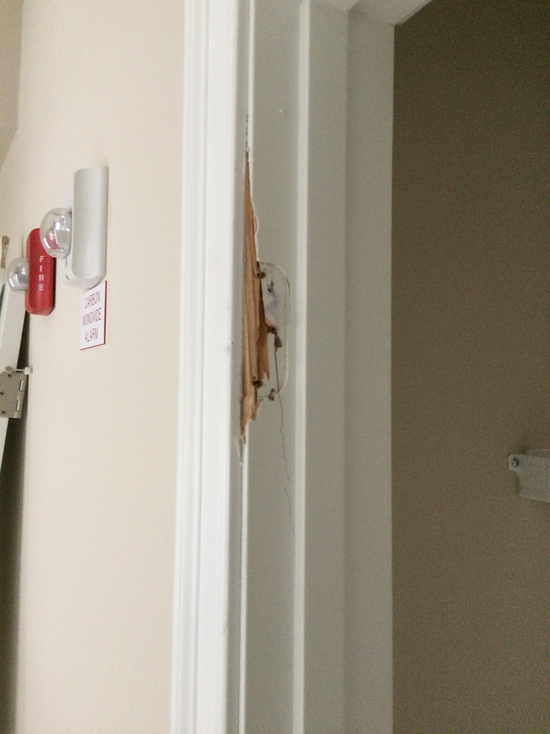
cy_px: 367
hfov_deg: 48.2
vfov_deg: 61.7
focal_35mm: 29
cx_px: 275
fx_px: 614
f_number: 2.2
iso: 320
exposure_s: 1/30
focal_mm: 4.15
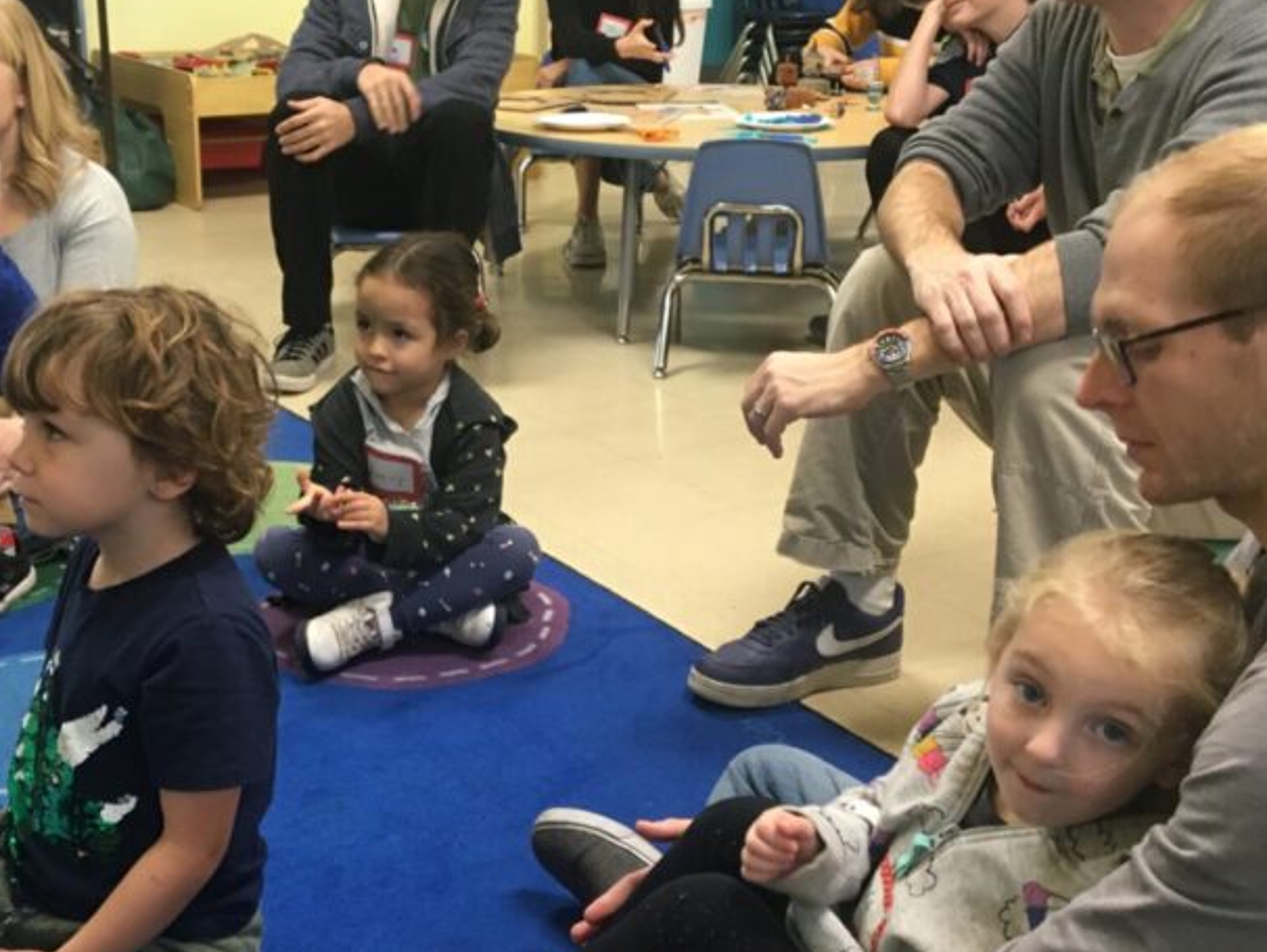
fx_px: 1794
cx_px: 502
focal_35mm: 49
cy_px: 444
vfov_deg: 29.7
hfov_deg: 38.7
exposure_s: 1/30
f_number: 2.2
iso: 125
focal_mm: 4.15
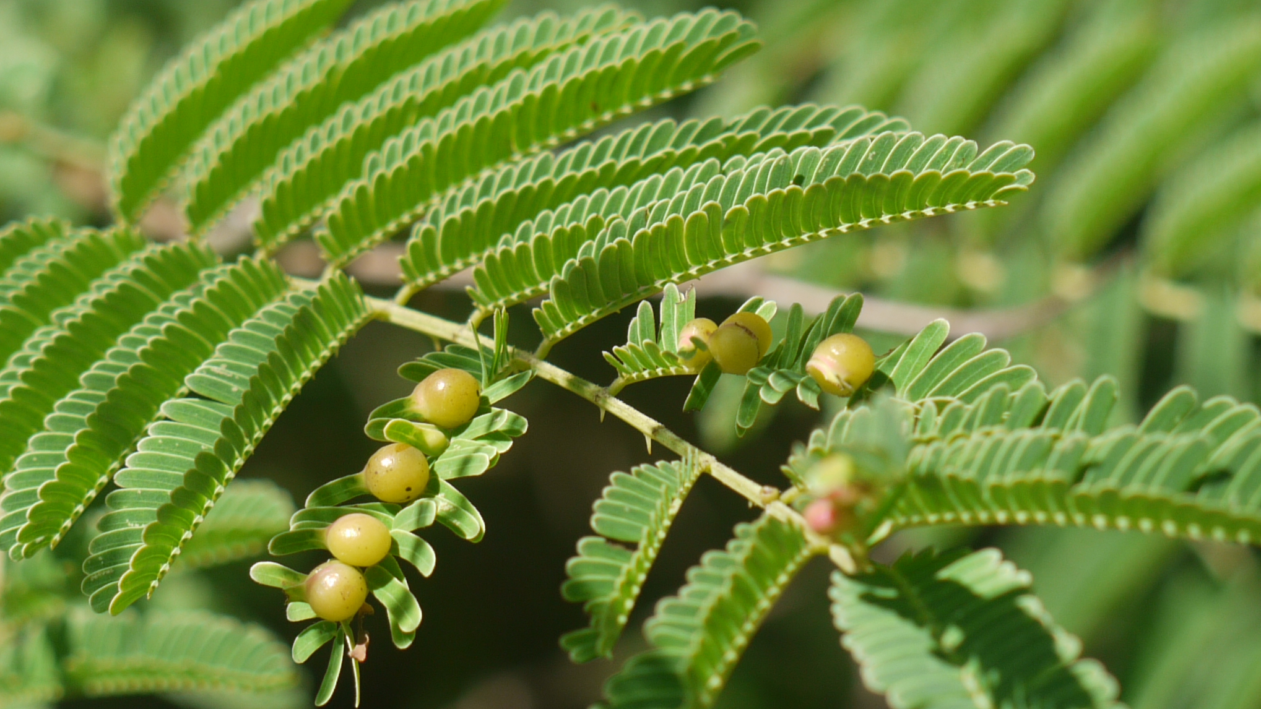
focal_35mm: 195
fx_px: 6520
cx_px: 628
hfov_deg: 11.0
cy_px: 453
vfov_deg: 6.2
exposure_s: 1/250
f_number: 5.6
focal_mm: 45
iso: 100
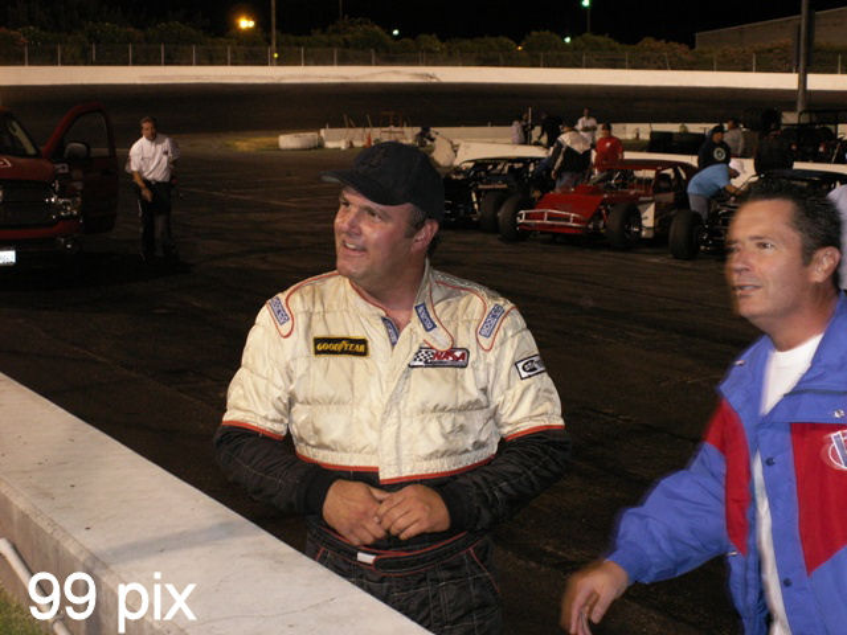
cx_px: 424
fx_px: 1517
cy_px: 318
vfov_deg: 23.7
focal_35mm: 62
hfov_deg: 31.2
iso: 160
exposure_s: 1/40
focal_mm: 10.29
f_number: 3.2
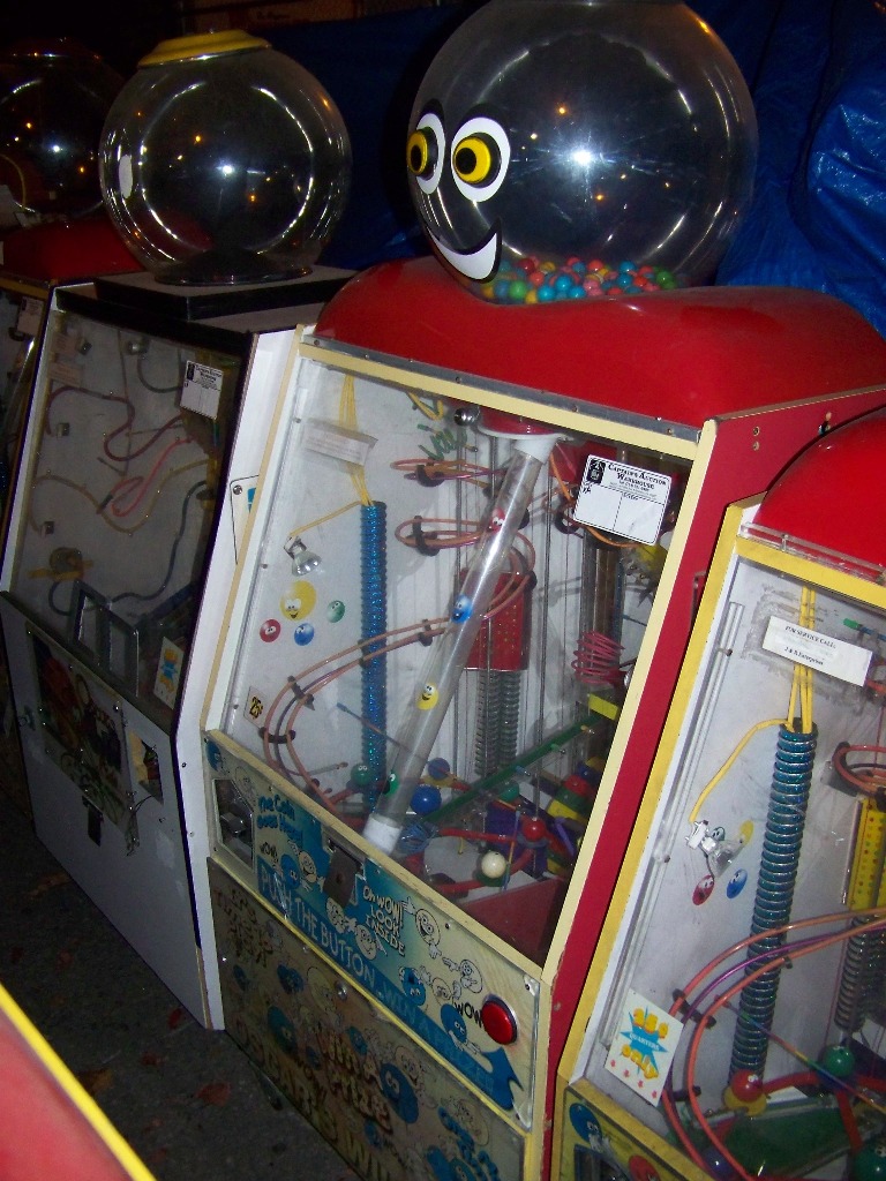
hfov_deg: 39.7
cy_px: 590
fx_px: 1229
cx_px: 443
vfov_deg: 51.4
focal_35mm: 36
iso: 200
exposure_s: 1/30
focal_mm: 5.85
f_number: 2.8
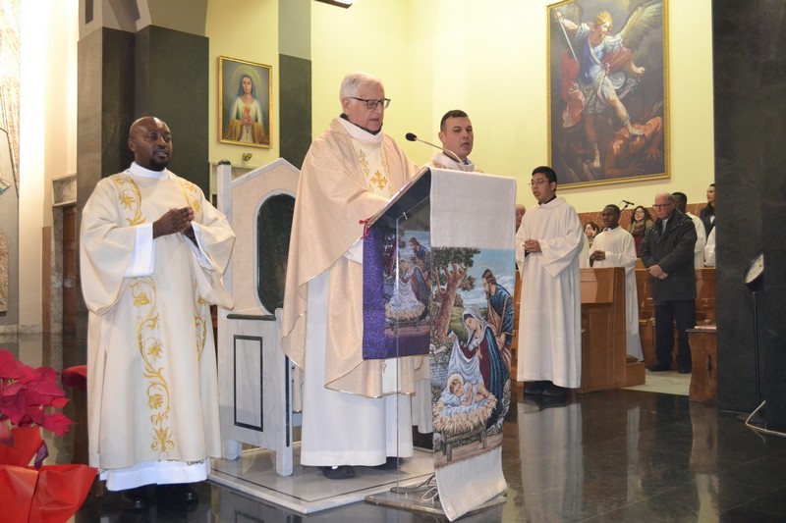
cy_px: 262
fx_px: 786
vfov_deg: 36.9
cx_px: 393
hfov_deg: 53.1
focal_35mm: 36
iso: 2500
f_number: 4
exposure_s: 1/60
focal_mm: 24
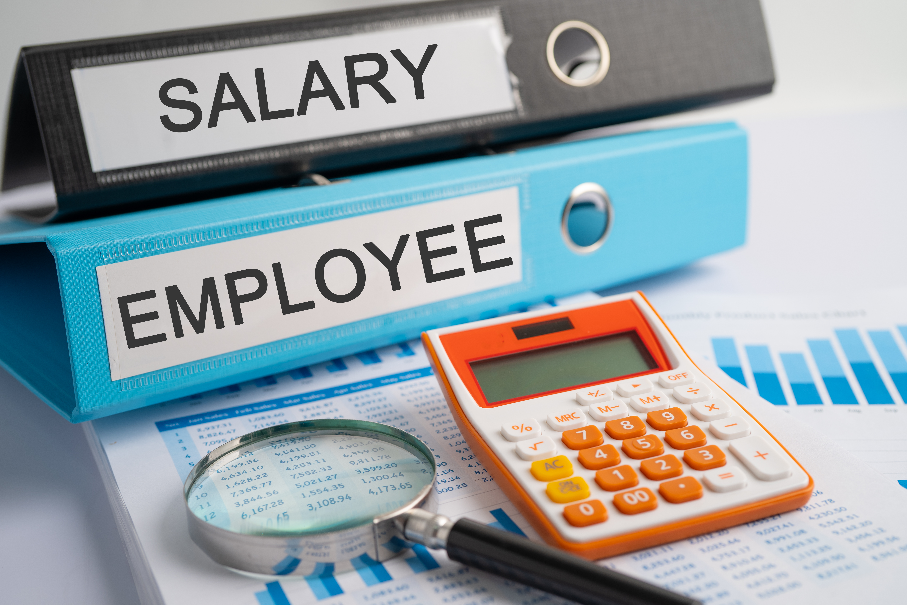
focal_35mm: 50
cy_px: 302
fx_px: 1260
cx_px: 454
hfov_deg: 39.6
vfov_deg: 27.0
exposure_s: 1/100
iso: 100
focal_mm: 50
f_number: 5
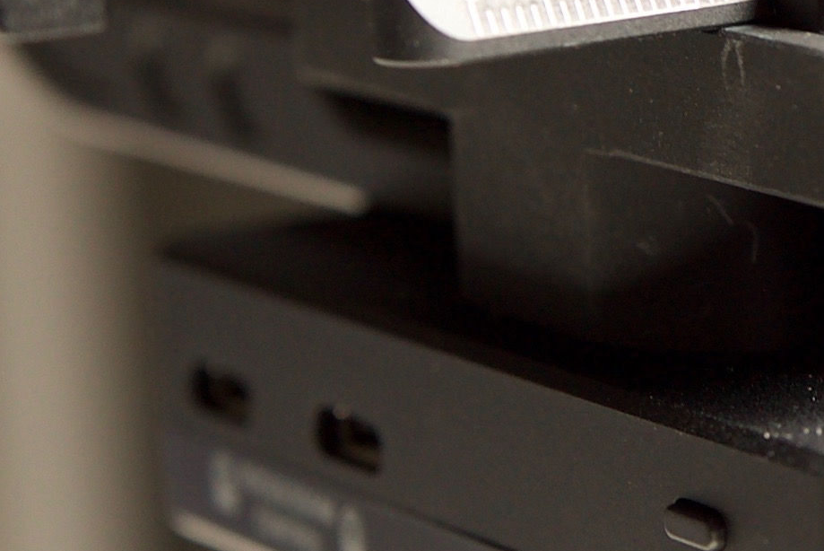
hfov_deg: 8.2
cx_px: 1033
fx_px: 5657
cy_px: -100
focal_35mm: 247
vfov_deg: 5.5
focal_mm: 55
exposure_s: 1/50
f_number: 5
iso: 640
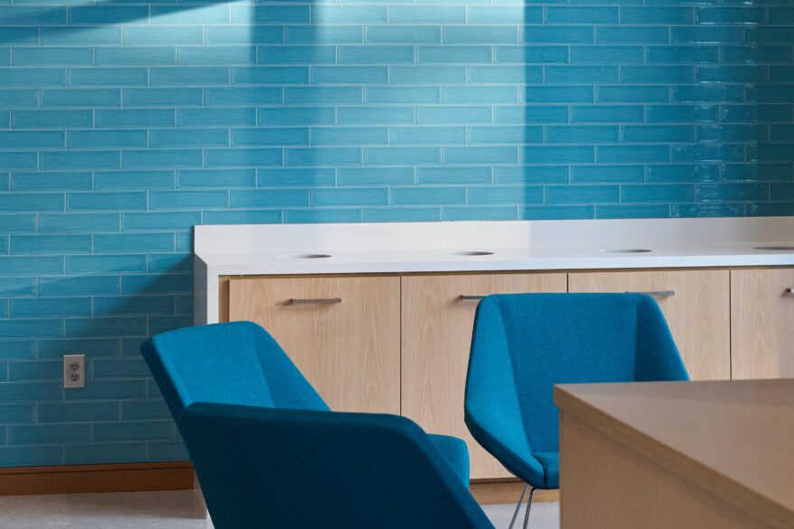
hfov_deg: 20.4
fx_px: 2205
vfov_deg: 13.4
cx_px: 477
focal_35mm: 100
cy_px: -67
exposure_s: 1/200
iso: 1000
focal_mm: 43
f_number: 6.3
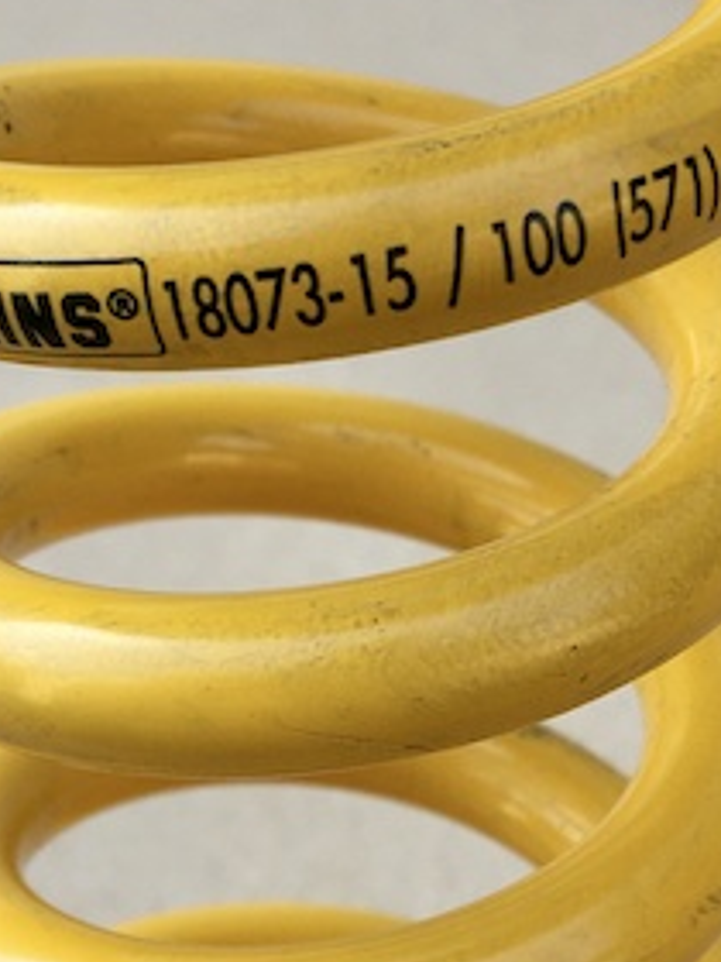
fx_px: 2305
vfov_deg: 23.5
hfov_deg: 17.8
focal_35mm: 83
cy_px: 608
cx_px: 378
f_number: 2.2
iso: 25
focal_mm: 4.15
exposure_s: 1/211
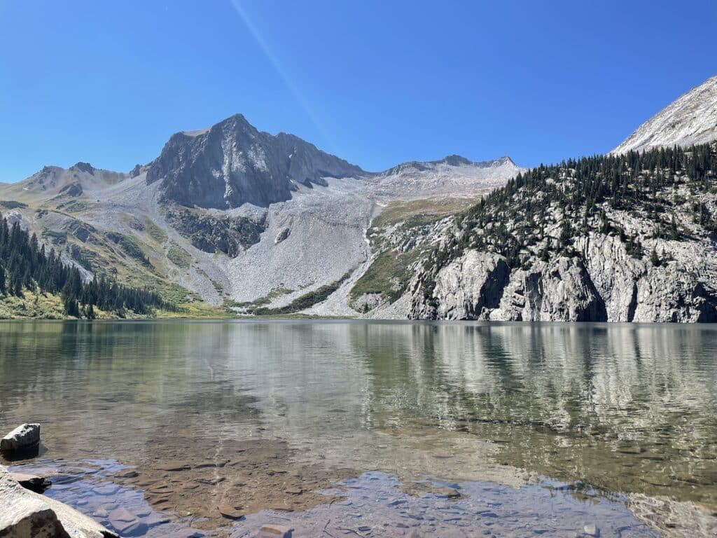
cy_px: 269
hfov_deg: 67.3
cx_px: 358
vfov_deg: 53.1
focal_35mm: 26
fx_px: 539
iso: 32
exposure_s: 1/2451
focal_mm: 4.2
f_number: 1.6
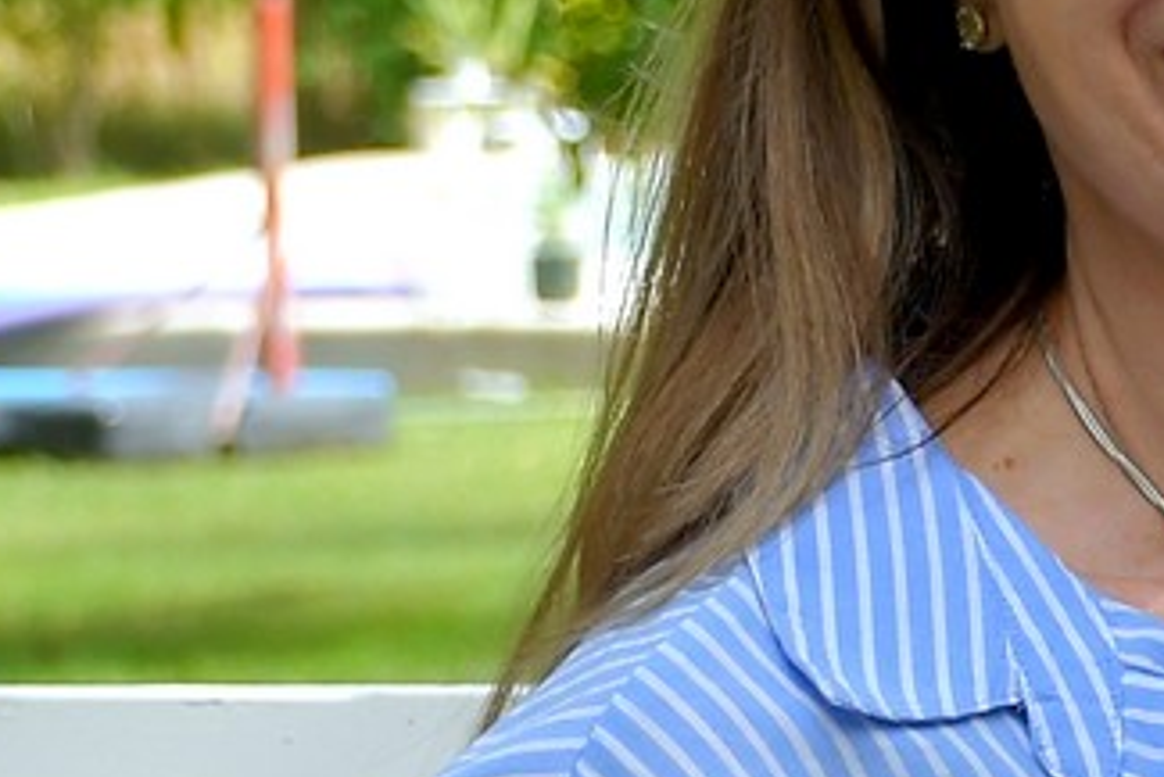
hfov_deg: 11.3
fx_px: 5725
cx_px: 1554
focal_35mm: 177
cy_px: 641
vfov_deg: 7.8
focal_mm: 30
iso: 280
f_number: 4
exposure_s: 1/800
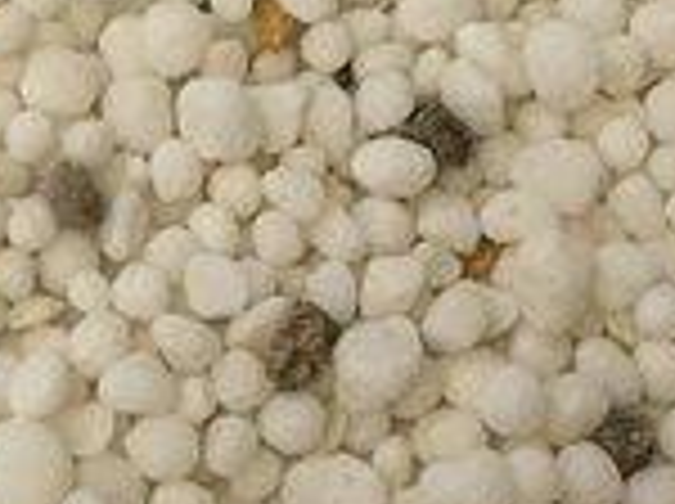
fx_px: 2414
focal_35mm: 124
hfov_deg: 15.5
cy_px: 198
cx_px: -63
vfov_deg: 11.9
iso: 160
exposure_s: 1/30
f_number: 2.2
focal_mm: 4.15
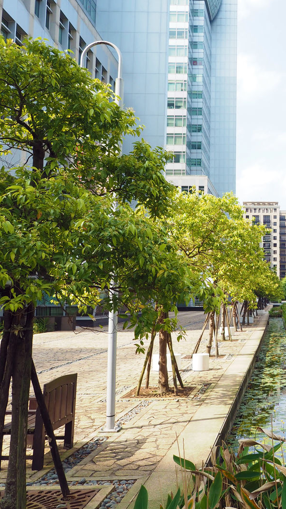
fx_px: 525
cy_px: 230
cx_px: 300
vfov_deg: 51.5
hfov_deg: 28.2
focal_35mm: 39
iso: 200
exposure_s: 1/320
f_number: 5
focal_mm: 12
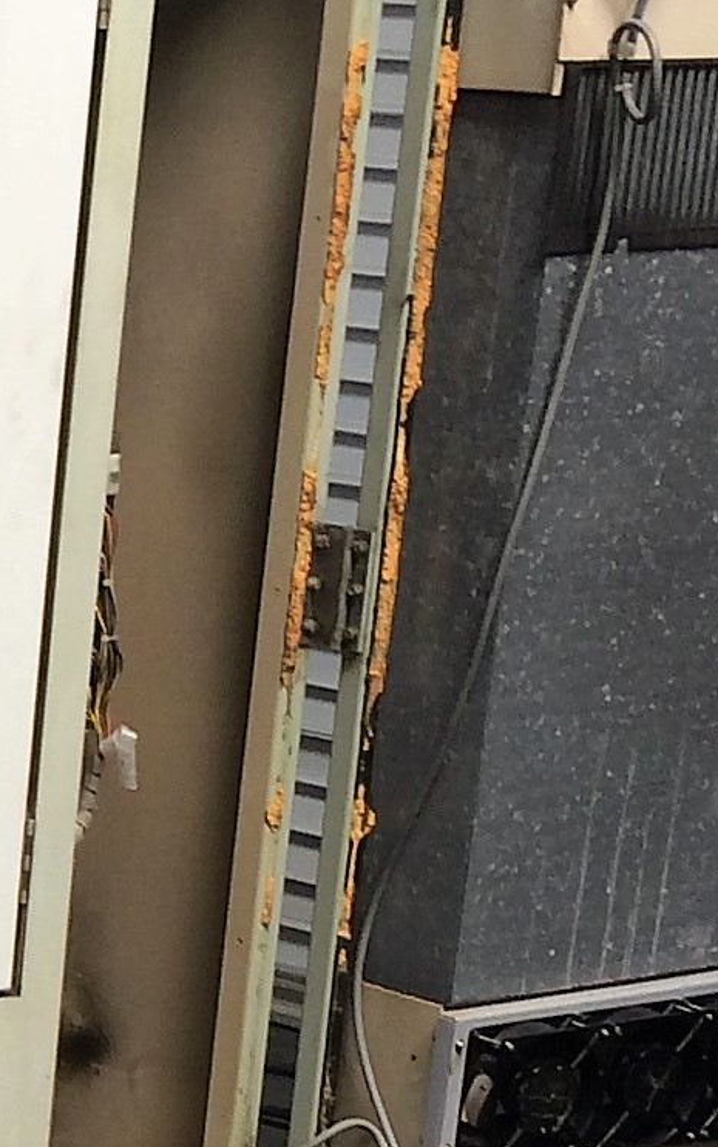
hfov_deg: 8.8
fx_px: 4223
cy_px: 1199
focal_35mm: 135
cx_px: -990
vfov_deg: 15.1
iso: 40
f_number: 2.2
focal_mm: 4.15
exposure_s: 1/60
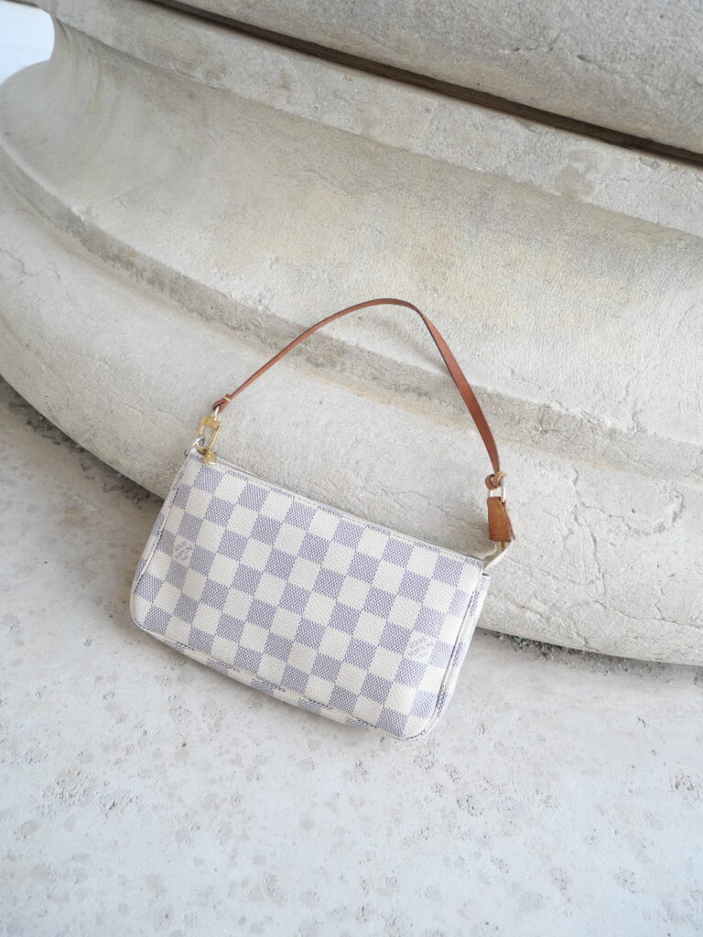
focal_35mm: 24
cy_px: 468
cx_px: 352
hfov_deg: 56.8
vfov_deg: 71.6
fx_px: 650
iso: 400
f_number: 3.5
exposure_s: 1/60
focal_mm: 12
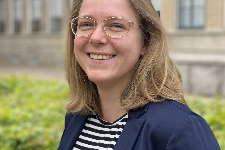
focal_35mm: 73
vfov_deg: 18.7
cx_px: 112
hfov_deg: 27.7
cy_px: 67
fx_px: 456
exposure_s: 1/300
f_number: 2
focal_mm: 6
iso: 20
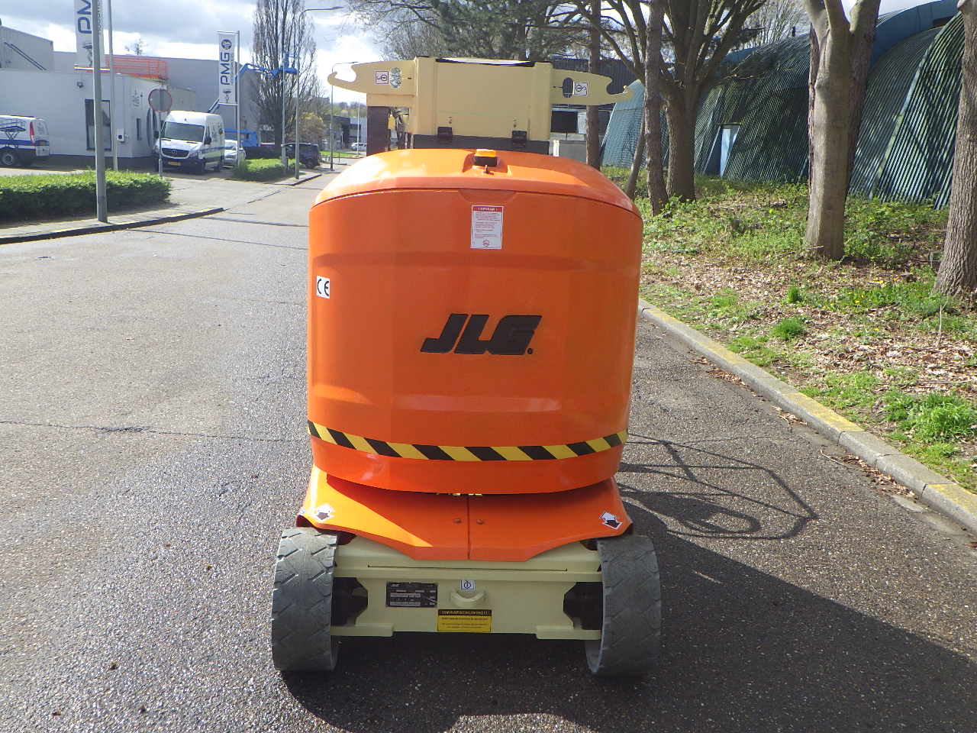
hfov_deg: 54.0
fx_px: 960
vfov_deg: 41.8
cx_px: 488
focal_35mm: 34
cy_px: 366
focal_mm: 6.1
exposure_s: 1/500
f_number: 4.6
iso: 125
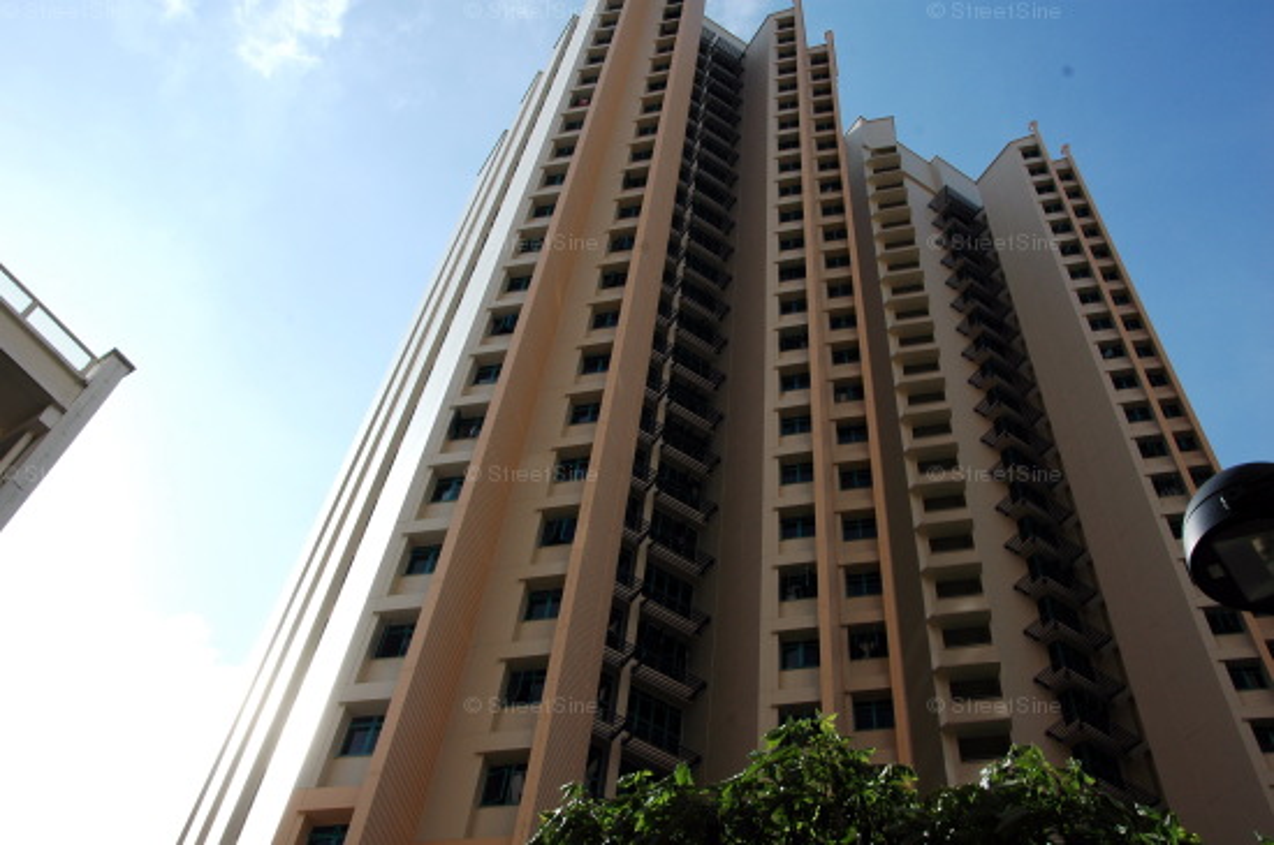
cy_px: 422
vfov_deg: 36.8
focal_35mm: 36
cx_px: 637
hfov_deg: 53.2
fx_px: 1272
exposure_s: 1/400
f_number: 10
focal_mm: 24
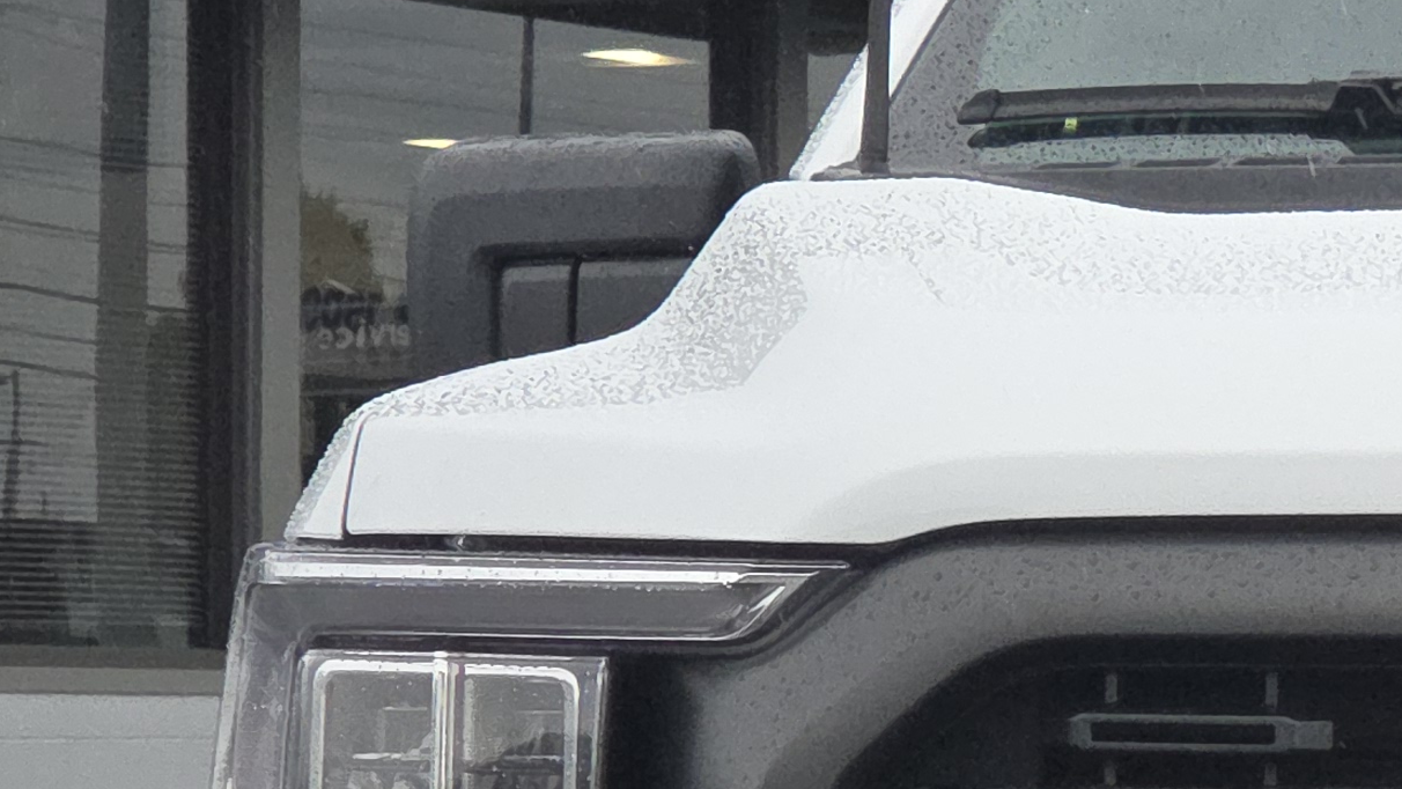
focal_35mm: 248
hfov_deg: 8.5
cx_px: 2159
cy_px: 825
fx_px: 9220
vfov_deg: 4.9
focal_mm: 7
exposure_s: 1/719
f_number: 2.4
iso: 64
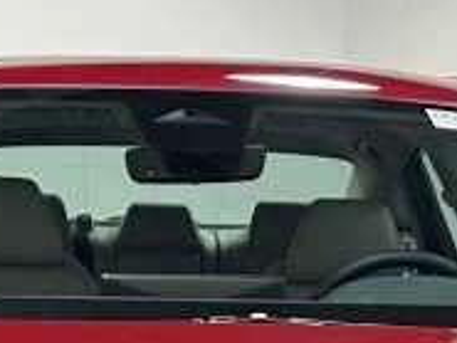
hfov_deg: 14.8
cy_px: 721
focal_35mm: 133
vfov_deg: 10.2
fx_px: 1757
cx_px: 240
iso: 320
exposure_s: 1/60
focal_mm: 6.86
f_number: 1.78
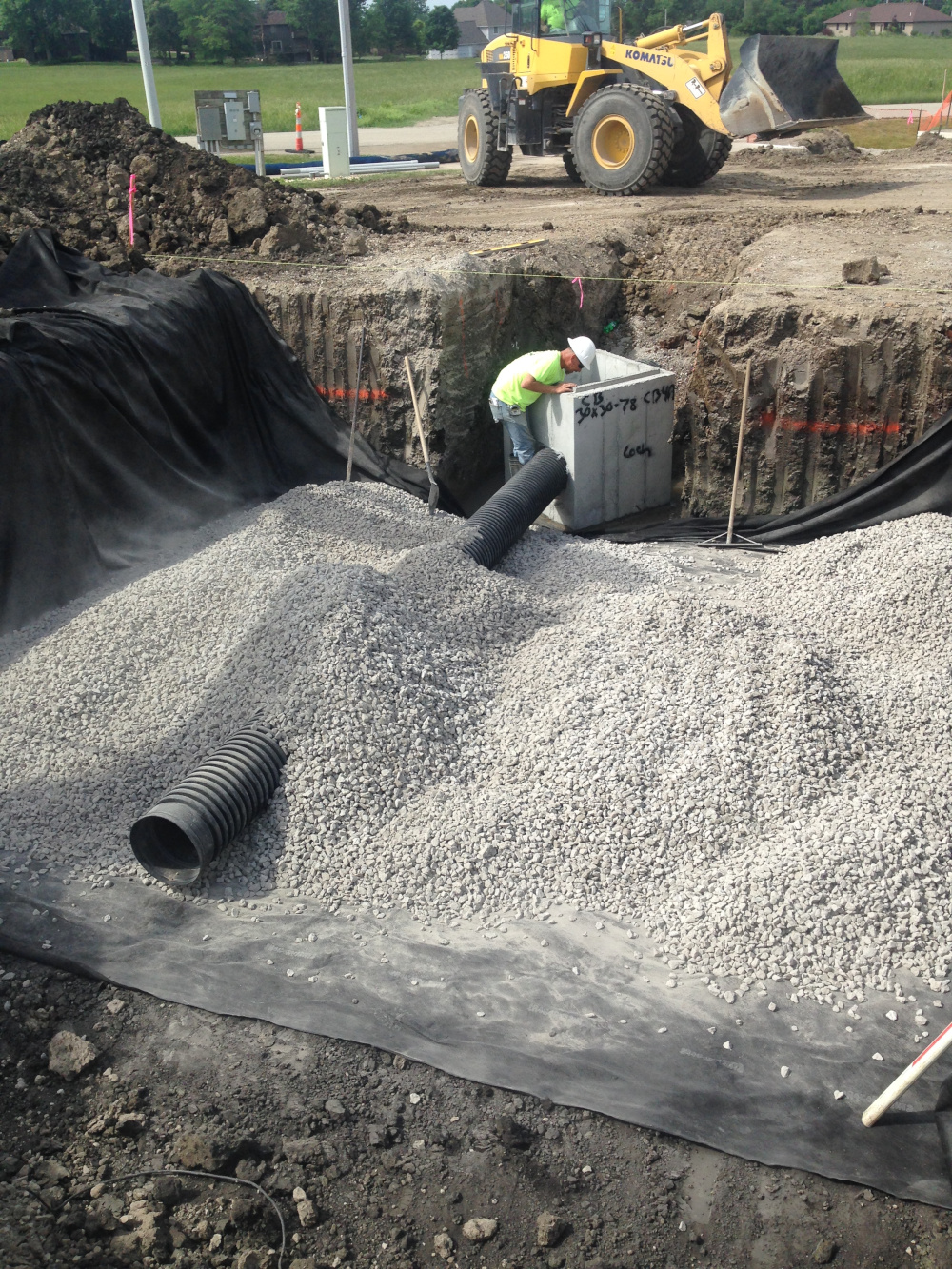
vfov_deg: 55.3
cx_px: 476
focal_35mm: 33
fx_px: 1210
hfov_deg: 43.0
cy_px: 634
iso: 50
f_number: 2.4
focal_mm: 4.12
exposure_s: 1/1355
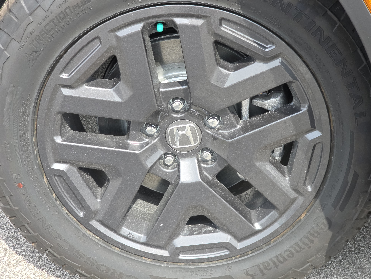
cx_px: 186
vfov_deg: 21.3
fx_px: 740
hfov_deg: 28.2
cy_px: 140
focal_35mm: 69
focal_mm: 7.9
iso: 50
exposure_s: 1/420
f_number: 2.4
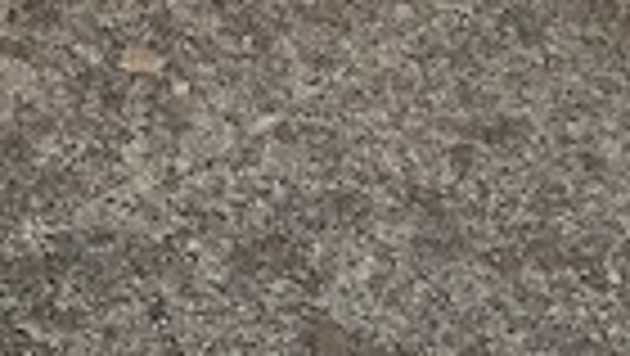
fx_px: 2708
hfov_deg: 13.0
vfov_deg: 6.8
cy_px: -726
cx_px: -63
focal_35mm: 162
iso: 500
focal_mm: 4.25
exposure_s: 1/30
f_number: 1.8
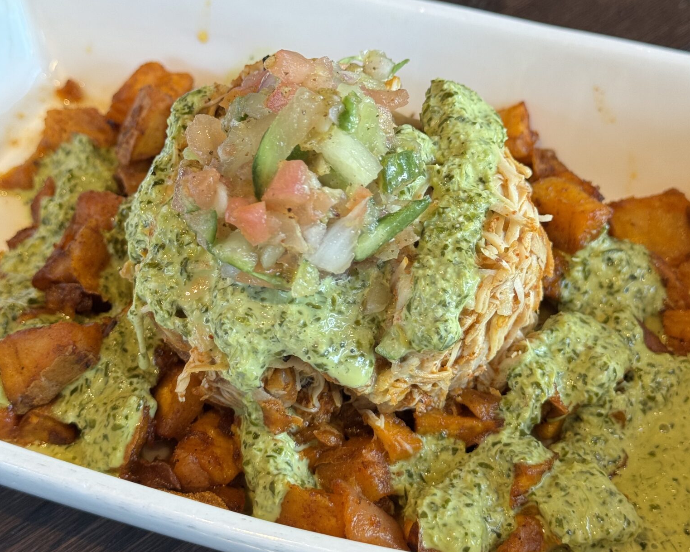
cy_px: 260
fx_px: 1286
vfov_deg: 24.2
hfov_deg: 30.0
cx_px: 347
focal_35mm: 63
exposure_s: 1/60
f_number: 1.78
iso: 64
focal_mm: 6.76
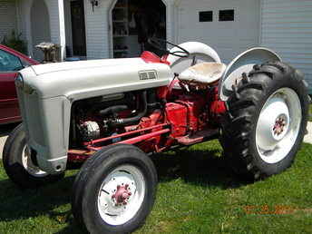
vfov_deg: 35.1
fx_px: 370
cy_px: 117
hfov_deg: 45.8
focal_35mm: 41
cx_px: 156
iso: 80
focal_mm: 7.3
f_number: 3.8
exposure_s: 1/744
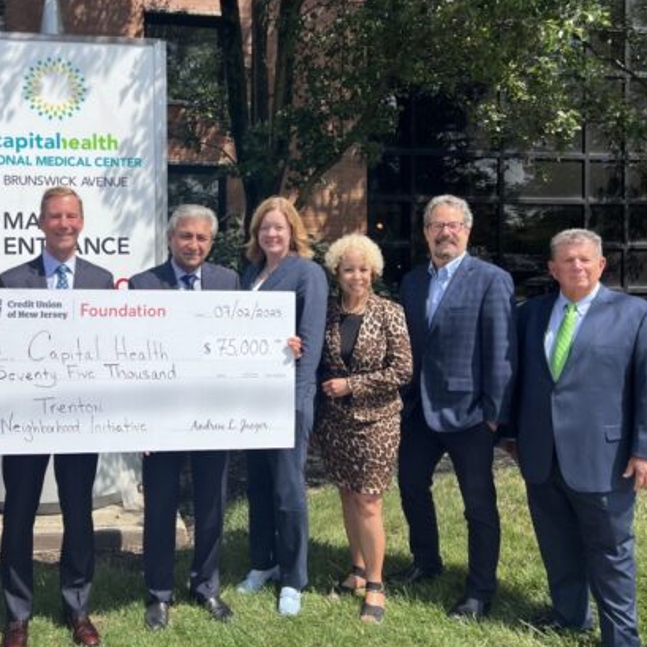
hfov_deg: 44.5
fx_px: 761
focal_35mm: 36
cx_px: 160
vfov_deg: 46.0
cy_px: 307
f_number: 1.5
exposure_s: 1/4274
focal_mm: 5.7
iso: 50
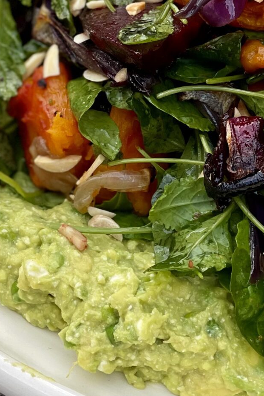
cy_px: 109
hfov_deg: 7.5
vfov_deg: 11.2
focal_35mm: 183
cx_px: 48
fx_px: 2012
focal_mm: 7.5
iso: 40
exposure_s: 1/121
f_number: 2.2
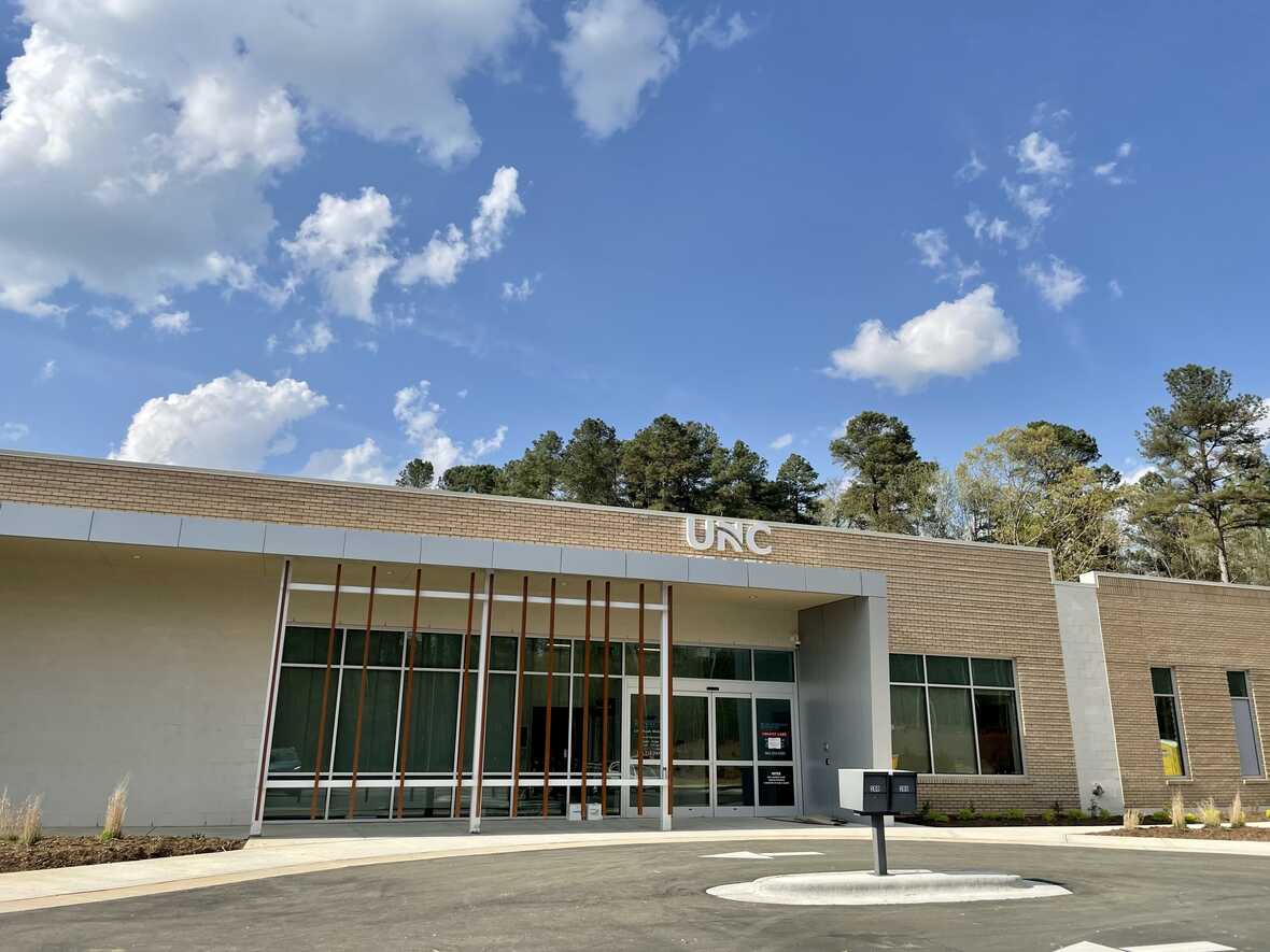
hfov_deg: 67.3
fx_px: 954
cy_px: 476
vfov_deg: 53.1
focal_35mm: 26
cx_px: 635
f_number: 1.6
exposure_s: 1/3731
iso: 32
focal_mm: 4.2
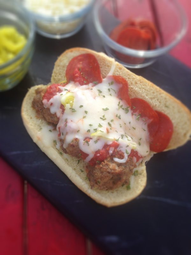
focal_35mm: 33
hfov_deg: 42.9
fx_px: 243
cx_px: 96
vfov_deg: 55.4
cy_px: 128
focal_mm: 4.12
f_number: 2.4
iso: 50
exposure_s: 1/488
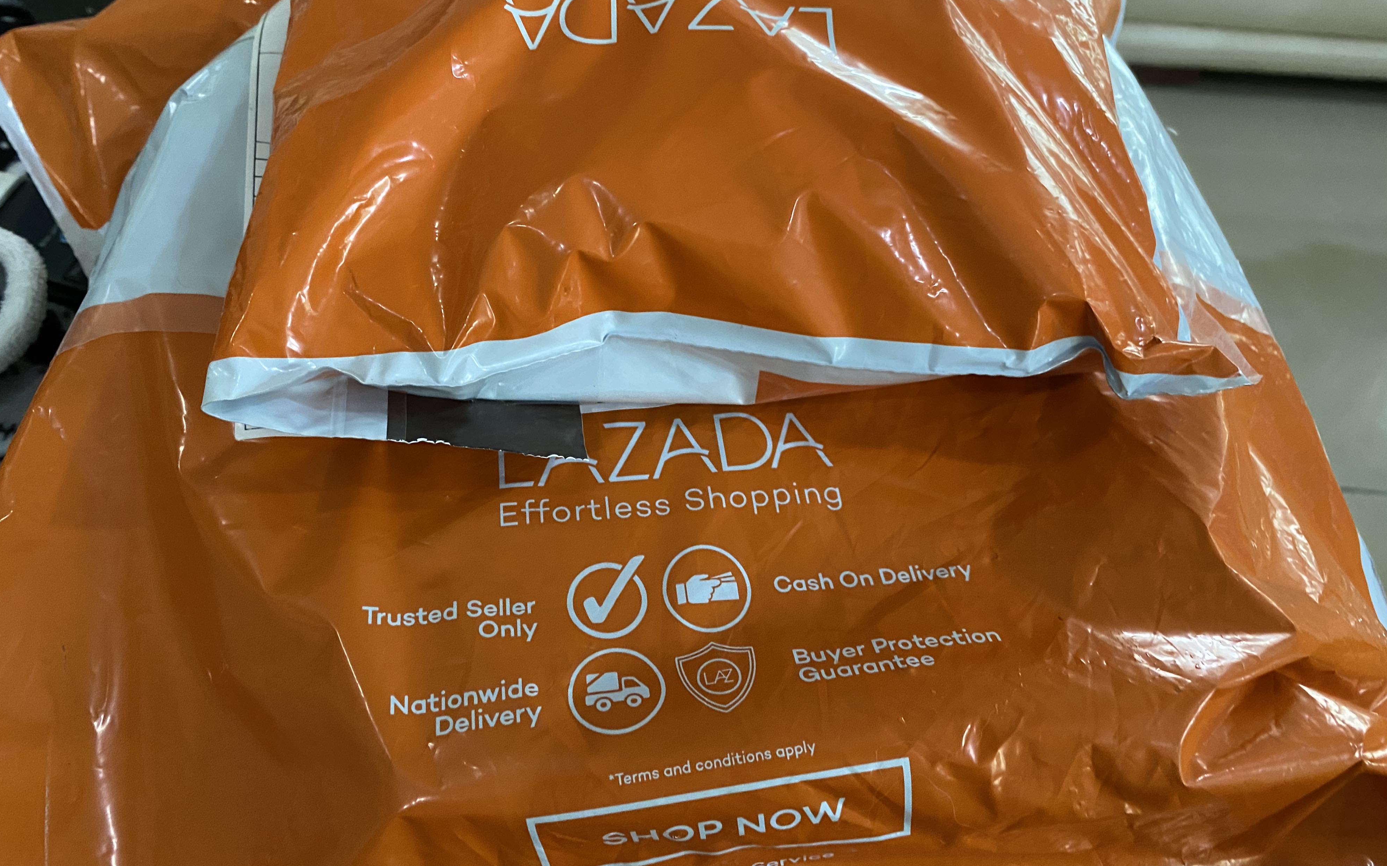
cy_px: 420
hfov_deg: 66.5
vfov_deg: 44.5
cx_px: 685
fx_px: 1058
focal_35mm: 28
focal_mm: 4.25
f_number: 1.8
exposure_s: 1/33
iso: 400
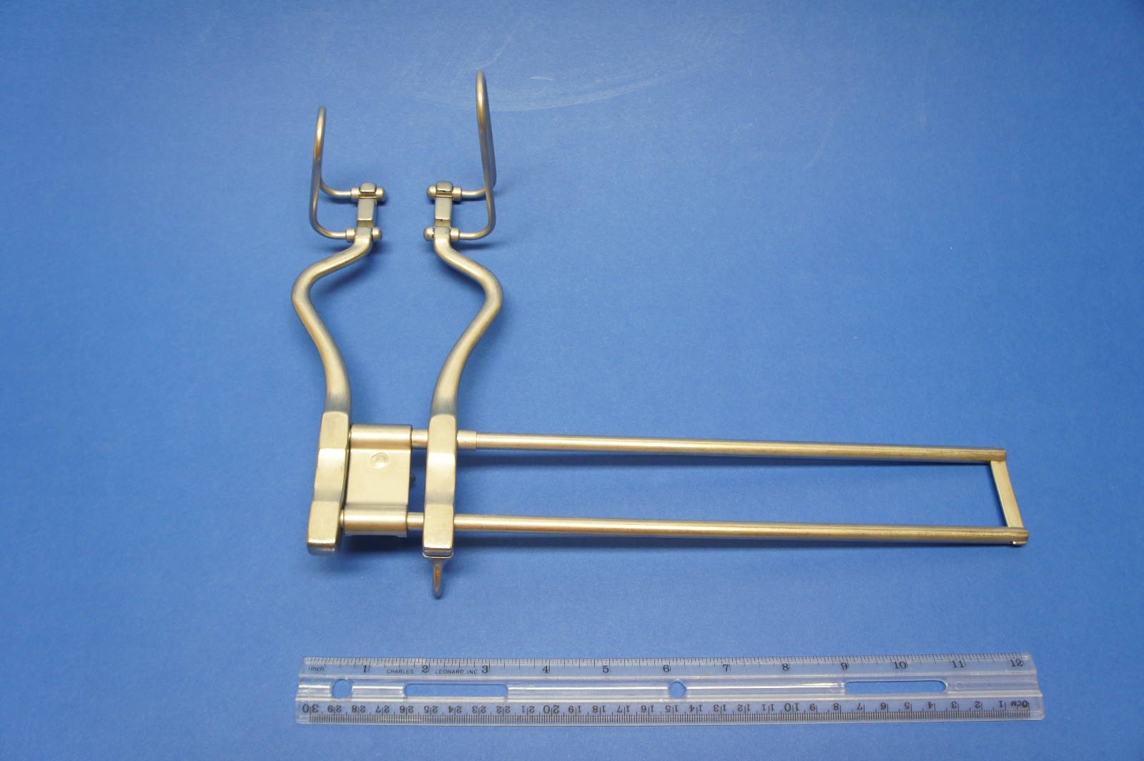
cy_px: 380
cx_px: 572
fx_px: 953
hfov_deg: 62.0
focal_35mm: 30
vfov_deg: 43.5
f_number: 4.5
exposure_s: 1/15
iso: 200
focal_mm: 20
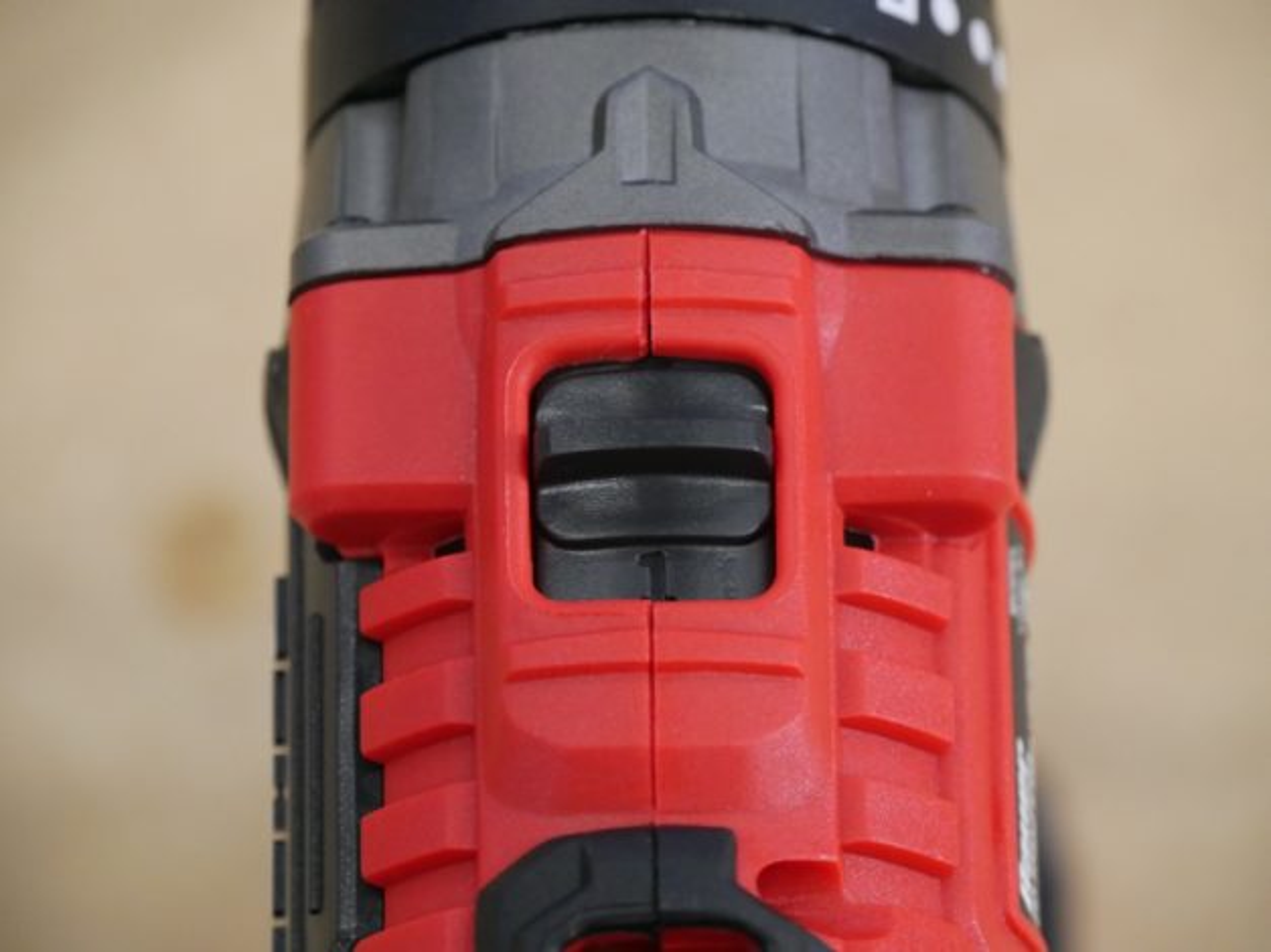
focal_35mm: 204
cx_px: 636
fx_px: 7489
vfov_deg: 7.3
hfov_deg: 9.7
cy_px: 476
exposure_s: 1/200
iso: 3200
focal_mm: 102
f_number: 5.4
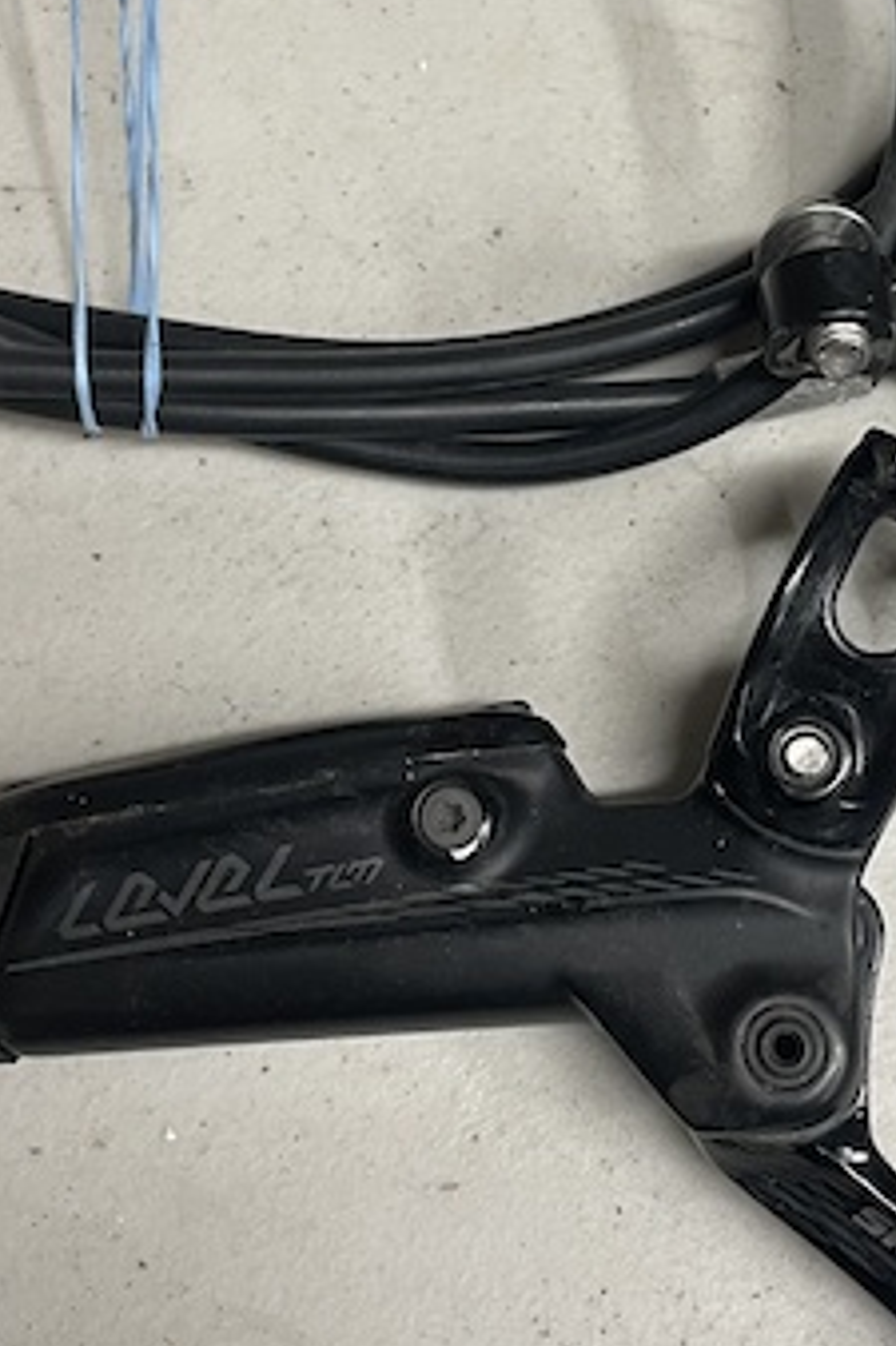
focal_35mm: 64
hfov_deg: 21.2
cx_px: 573
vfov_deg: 31.4
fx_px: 2392
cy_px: 573
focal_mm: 4.2
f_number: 1.6
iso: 80
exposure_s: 1/60
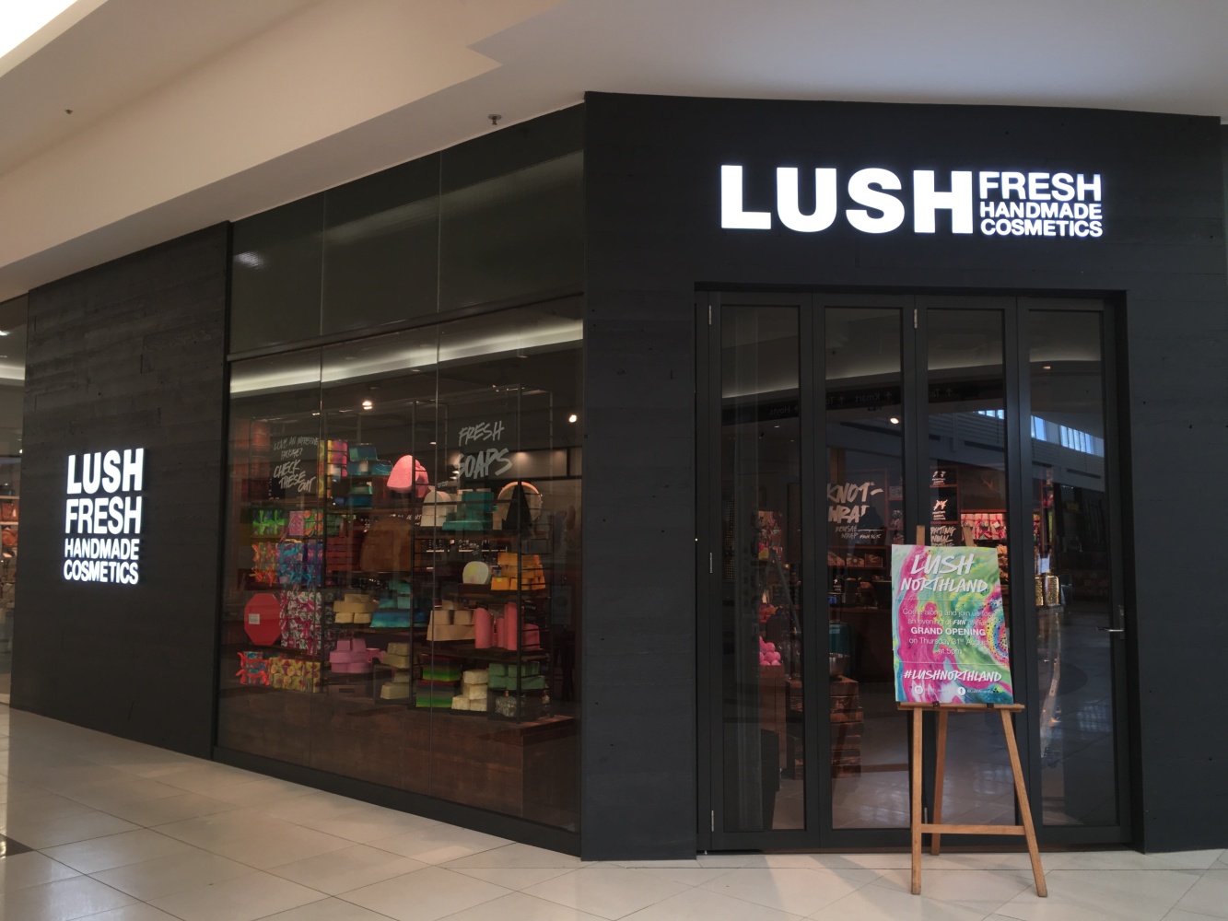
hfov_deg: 61.7
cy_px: 460
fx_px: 1029
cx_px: 614
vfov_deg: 48.2
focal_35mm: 29
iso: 25
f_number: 2.2
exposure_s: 1/46
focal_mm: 4.15
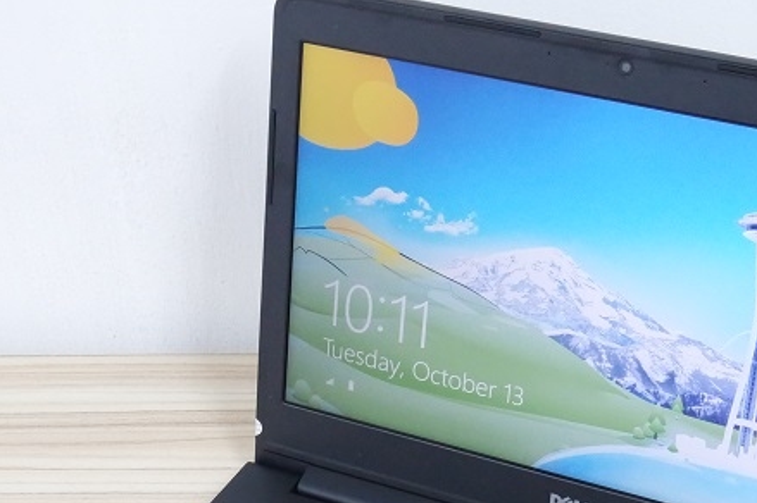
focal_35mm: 81
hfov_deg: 25.0
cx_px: 490
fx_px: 1702
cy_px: 520
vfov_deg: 16.4
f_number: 5.6
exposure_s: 1/25
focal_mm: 14
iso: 2500
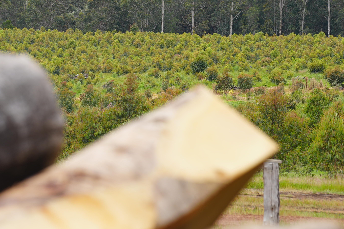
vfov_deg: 5.1
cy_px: 47
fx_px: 2589
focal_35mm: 271
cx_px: 152
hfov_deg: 7.6
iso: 100
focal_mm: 150
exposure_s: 1/200
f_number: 5
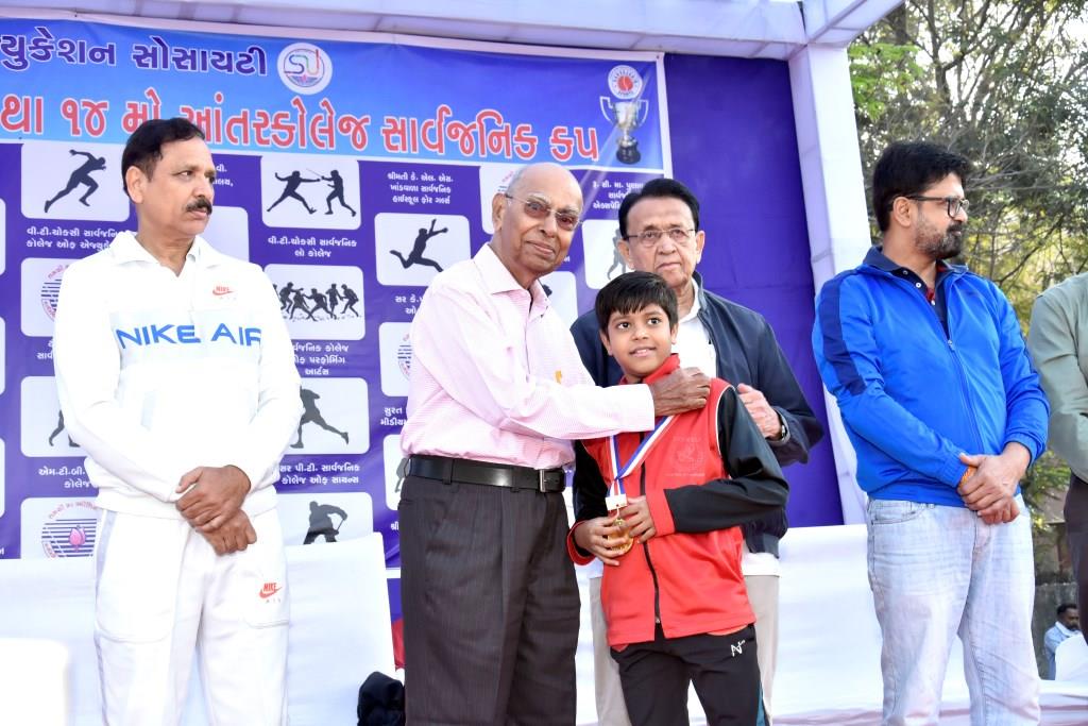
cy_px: 363
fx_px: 1541
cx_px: 544
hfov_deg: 38.9
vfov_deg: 26.5
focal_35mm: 51
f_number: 8
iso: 1250
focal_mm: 34
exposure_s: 1/200
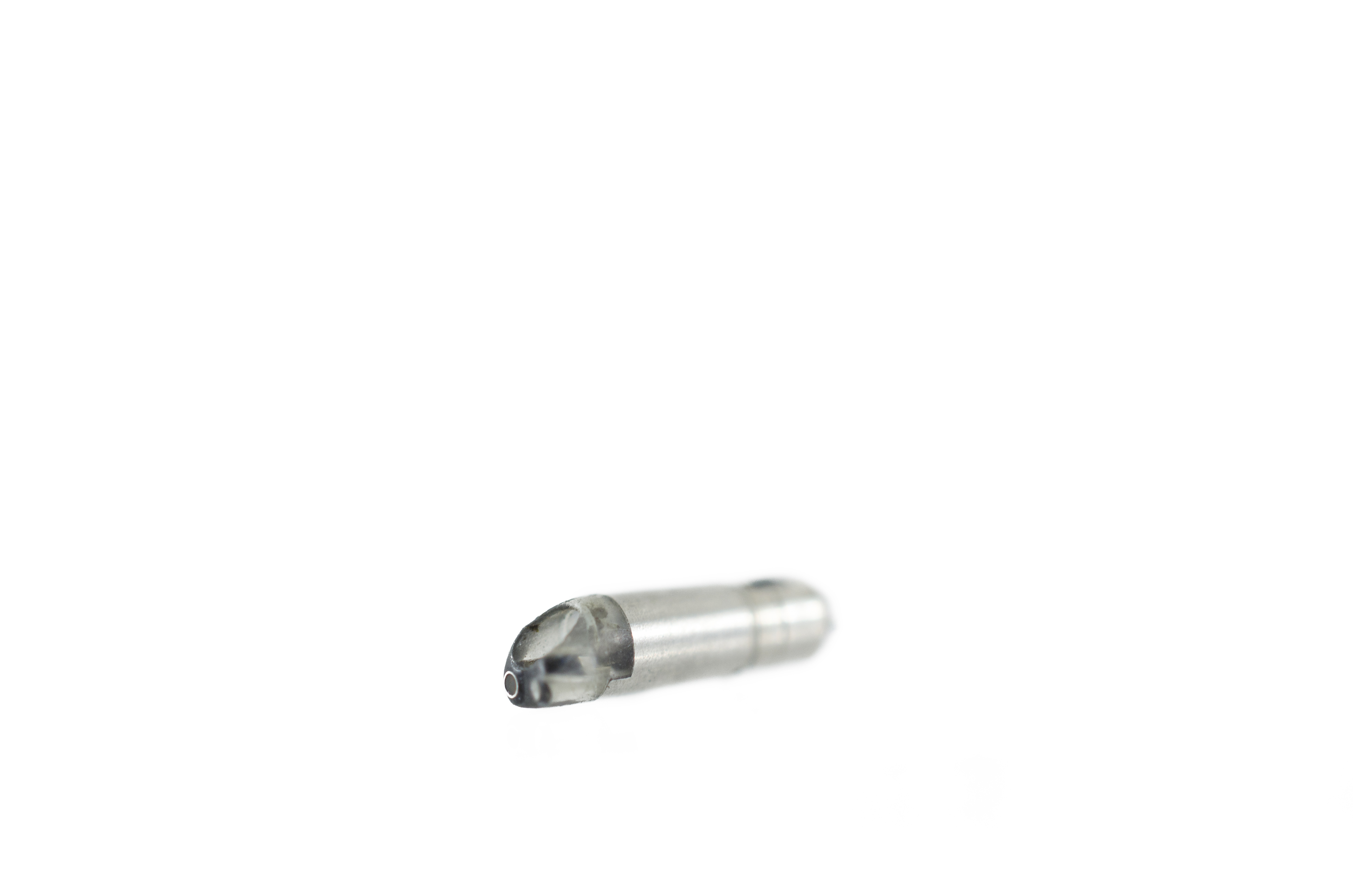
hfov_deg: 33.5
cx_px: 676
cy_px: 448
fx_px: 2250
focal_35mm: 60
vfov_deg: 22.5
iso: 400
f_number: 5
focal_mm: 40
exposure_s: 1/40
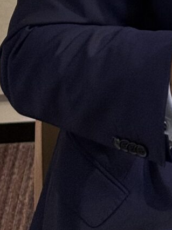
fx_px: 1532
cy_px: -229
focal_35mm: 231
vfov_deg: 8.2
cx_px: 359
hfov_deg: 6.2
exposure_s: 1/50
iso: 80
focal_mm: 6.76
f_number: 1.78
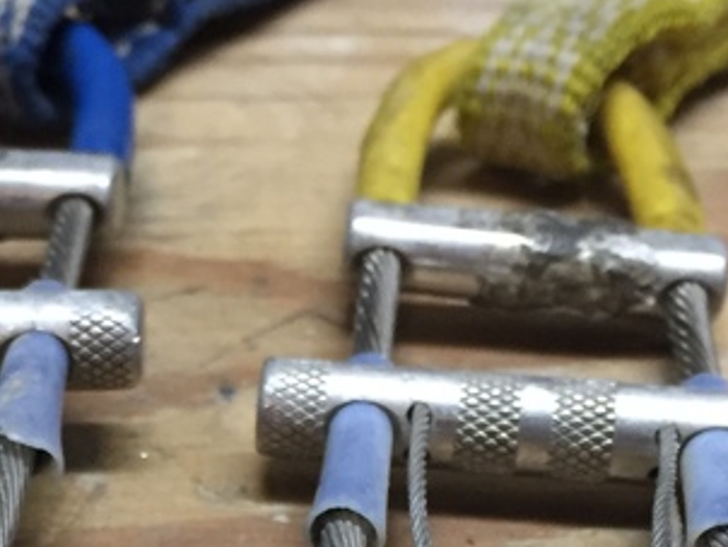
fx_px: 2021
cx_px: 164
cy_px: 704
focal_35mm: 96
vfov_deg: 14.8
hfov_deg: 20.2
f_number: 2.2
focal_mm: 4.15
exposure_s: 1/30
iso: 160
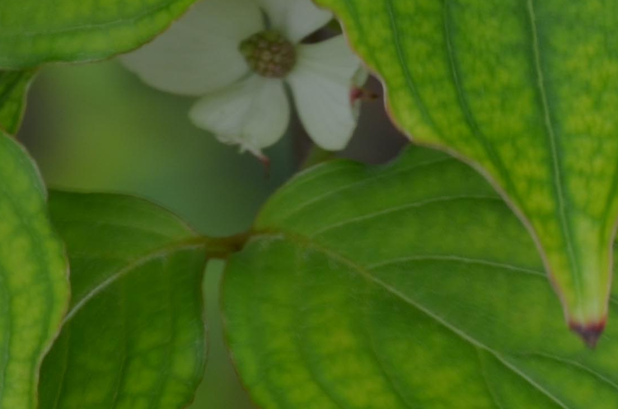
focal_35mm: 656
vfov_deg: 2.1
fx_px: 11237
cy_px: 69
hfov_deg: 3.1
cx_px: 665
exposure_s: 1/50
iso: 100
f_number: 8
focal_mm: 98
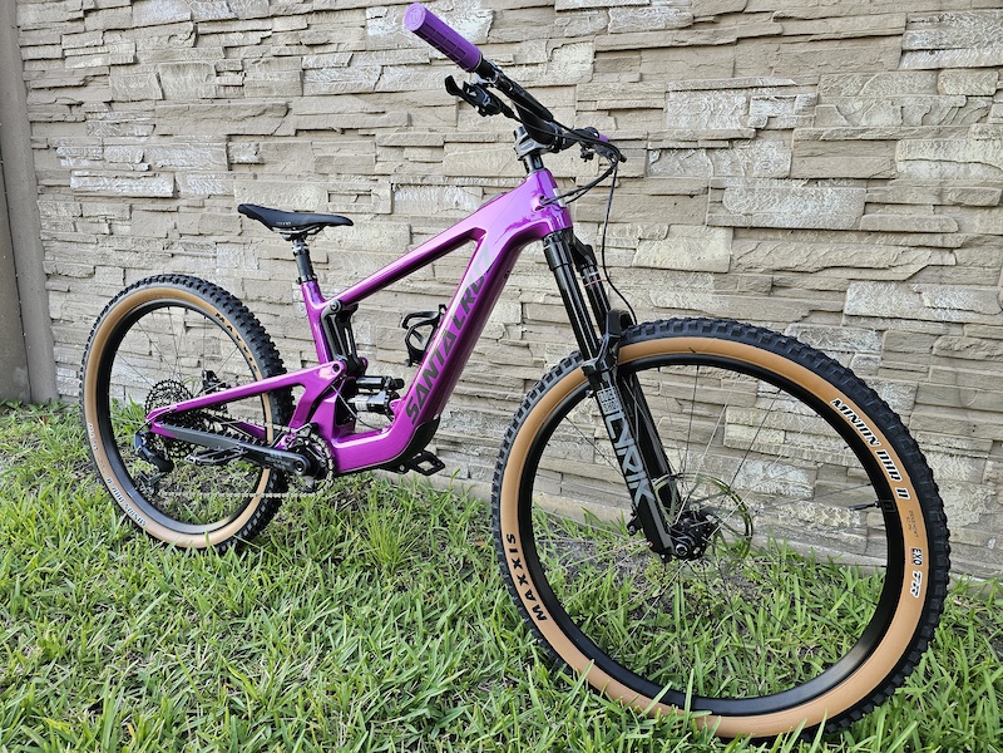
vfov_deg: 58.9
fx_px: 666
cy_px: 376
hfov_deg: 73.9
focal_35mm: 23
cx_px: 502
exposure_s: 1/180
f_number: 1.7
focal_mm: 6.3
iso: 125
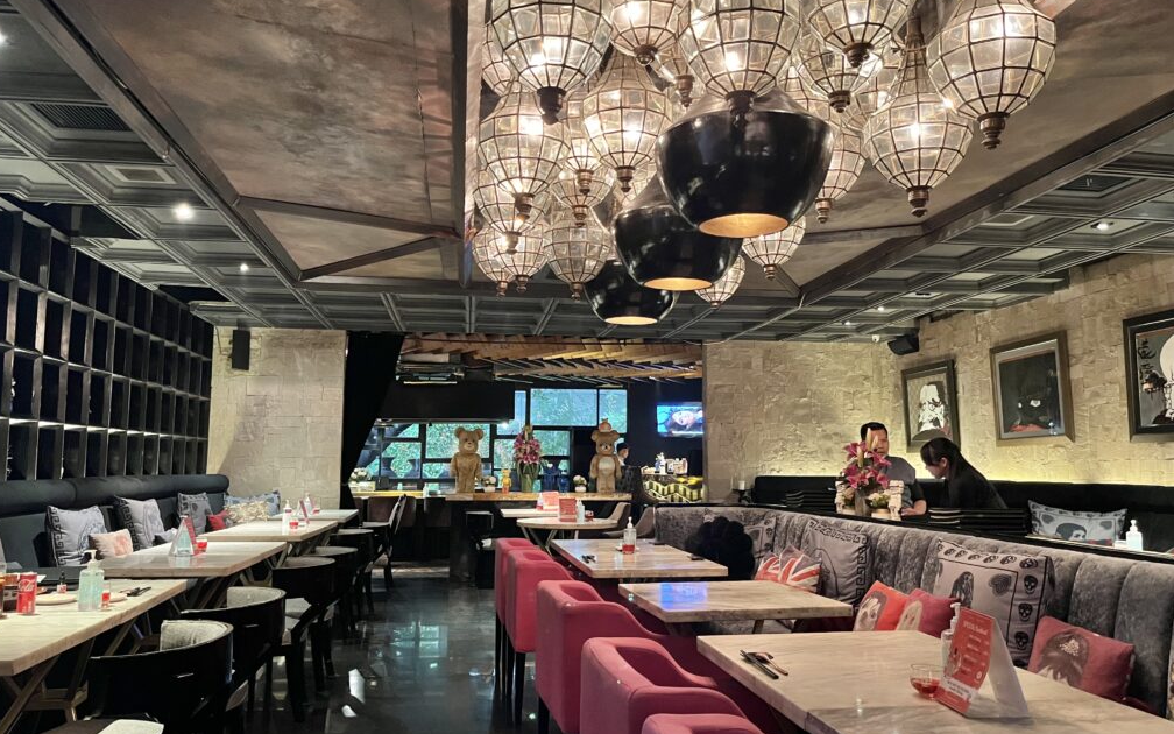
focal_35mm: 28
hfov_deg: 66.5
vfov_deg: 44.5
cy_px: 358
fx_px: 896
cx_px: 580
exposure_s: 1/25
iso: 640
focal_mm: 5.1
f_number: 1.6
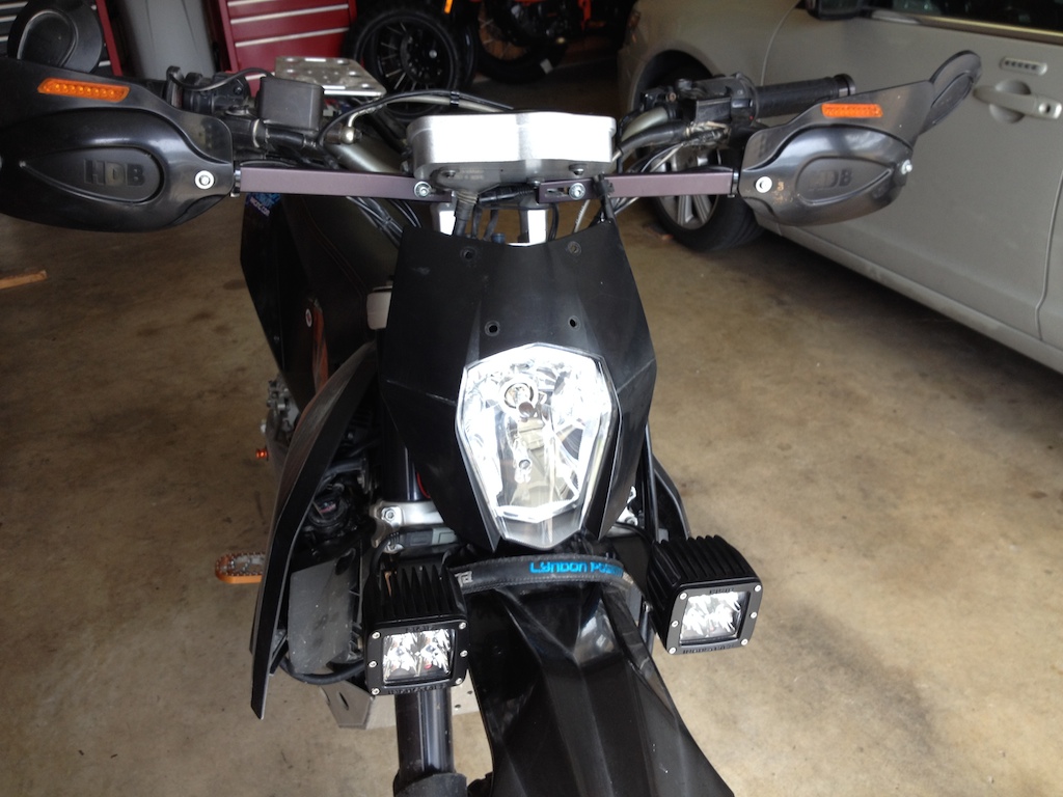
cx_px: 532
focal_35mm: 35
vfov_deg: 40.7
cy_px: 398
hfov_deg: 52.6
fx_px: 1075
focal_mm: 4.28
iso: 50
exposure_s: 1/20
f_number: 2.4
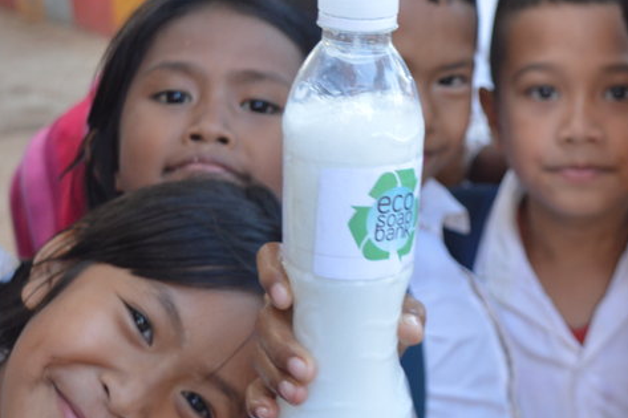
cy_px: 129
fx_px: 1641
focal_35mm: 94
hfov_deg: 21.2
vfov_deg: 14.5
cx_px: 563
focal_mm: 29
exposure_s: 1/80
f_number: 4.2
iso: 400
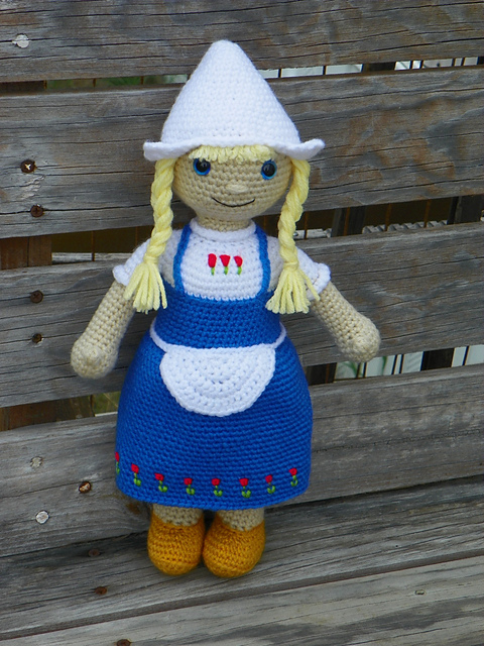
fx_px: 1361
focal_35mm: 73
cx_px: 242
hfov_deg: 20.2
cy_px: 323
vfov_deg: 26.7
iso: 64
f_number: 3.5
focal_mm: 13
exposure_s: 1/80
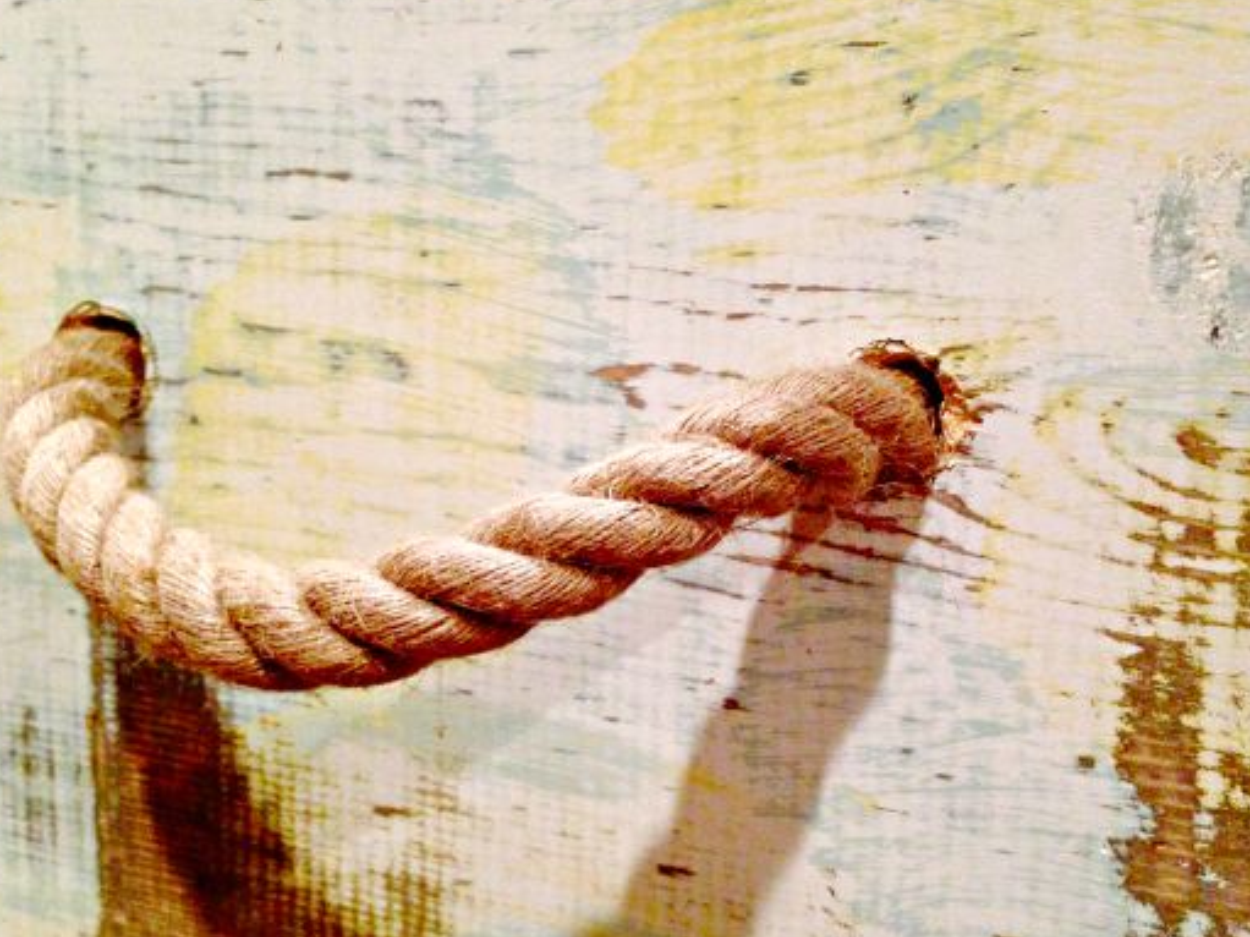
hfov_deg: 44.8
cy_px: 521
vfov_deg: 34.3
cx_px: 641
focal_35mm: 42
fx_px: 1516
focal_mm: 4.12
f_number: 2.4
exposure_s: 1/15
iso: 400
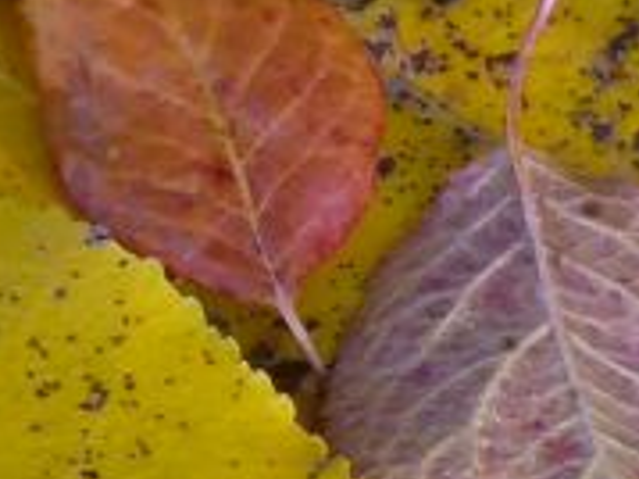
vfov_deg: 1.4
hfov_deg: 1.8
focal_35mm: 1073
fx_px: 19794
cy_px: 879
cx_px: 1849
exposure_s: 1/80
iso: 80
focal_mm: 24.2
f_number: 5.3
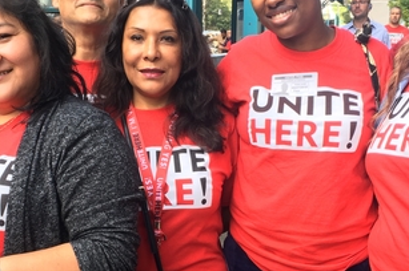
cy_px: 159
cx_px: 180
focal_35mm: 59
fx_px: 670
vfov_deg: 22.9
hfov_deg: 33.9
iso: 32
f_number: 2.2
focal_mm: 4.15
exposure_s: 1/120
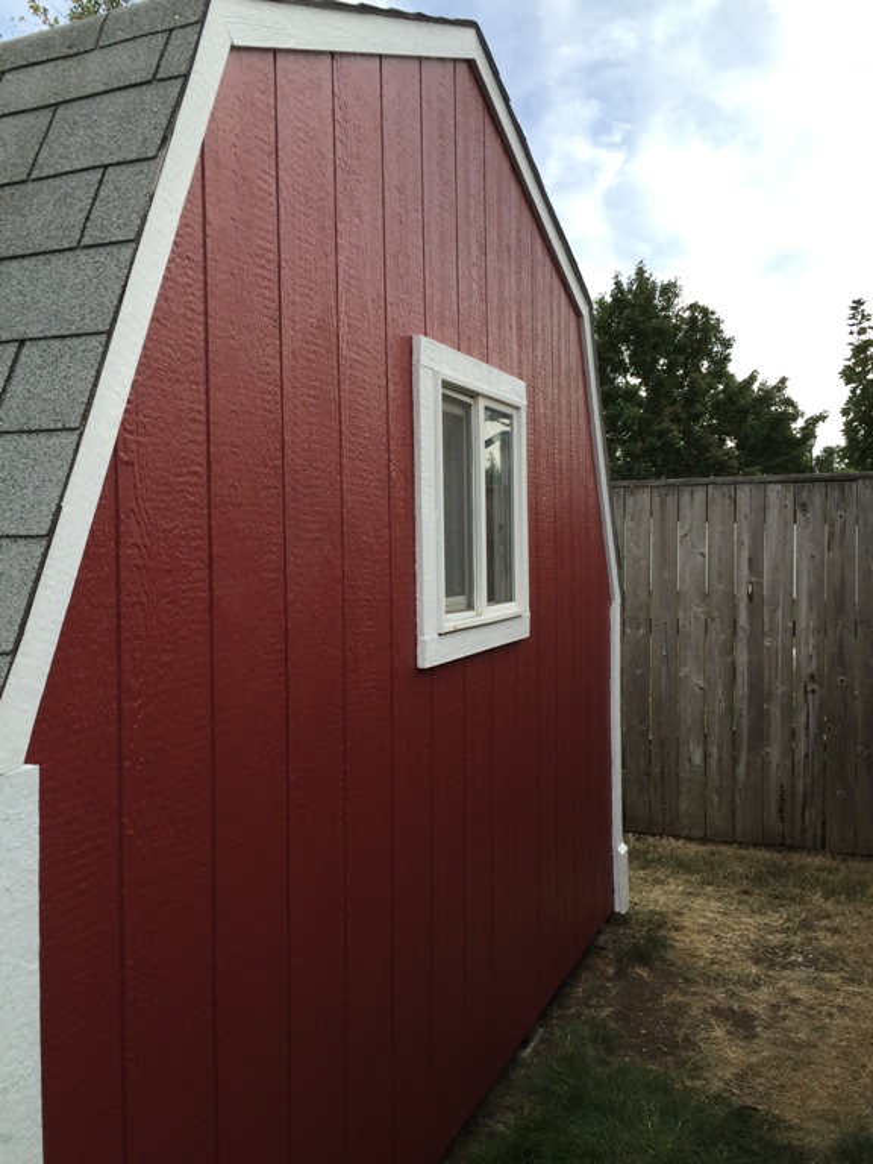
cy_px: 582
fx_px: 975
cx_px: 436
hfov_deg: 48.2
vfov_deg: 61.7
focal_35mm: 29
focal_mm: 4.15
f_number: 2.2
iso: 32
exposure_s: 1/590
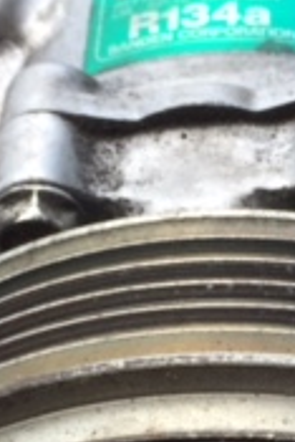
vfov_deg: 18.3
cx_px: 224
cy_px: 399
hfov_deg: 12.4
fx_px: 1349
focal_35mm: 110
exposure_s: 1/186
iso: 32
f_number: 2.2
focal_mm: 4.15
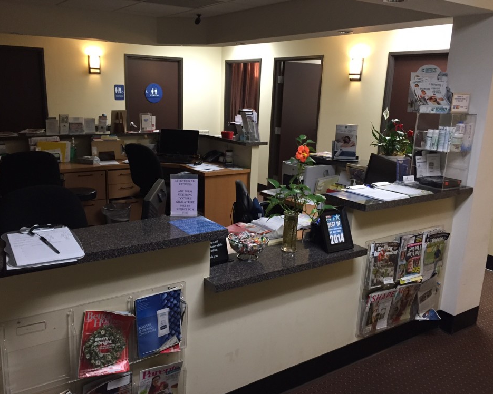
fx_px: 452
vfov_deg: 47.1
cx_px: 226
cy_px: 199
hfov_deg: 57.1
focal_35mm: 31
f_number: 2.2
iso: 160
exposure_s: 1/30
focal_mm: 4.15
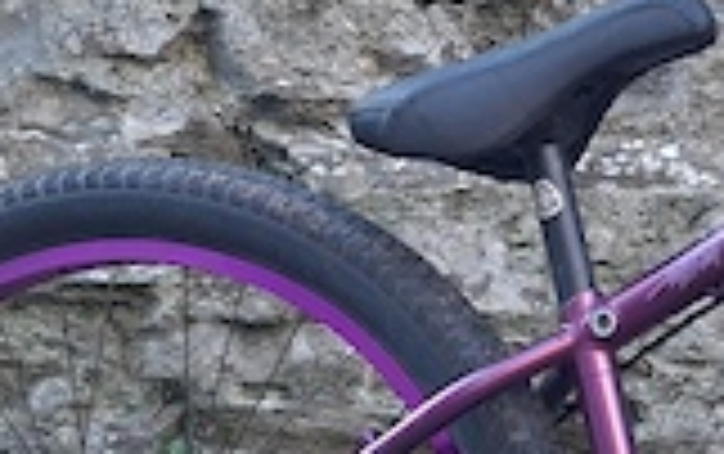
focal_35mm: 137
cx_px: 1169
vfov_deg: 9.6
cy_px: 382
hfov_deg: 14.0
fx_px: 2706
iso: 100
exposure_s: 1/50
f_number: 1.8
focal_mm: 5.4
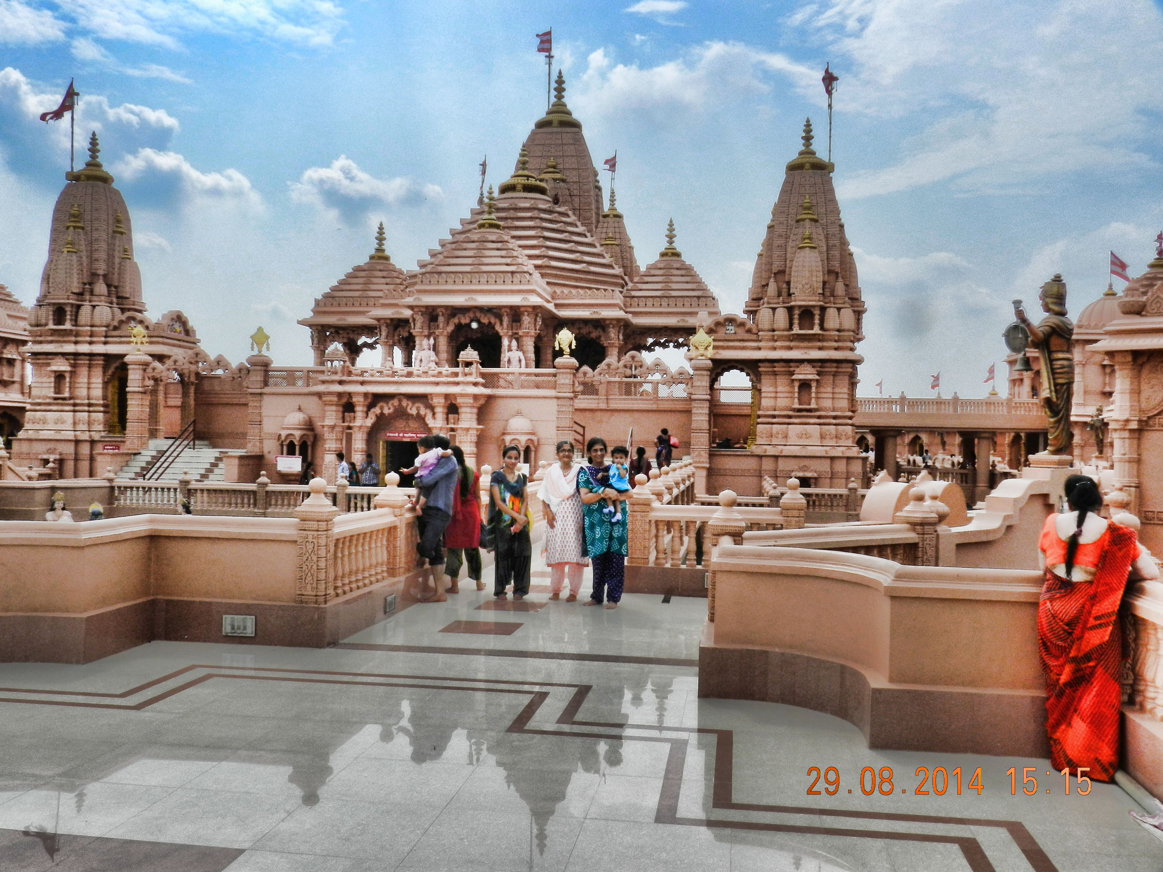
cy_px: 436
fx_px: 1075
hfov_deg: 56.8
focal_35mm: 32
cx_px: 582
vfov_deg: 44.2
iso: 160
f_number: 5.6
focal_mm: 5.6
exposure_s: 1/1000
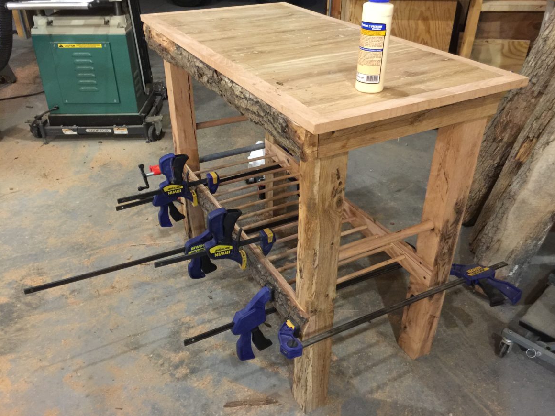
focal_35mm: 30
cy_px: 207
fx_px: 481
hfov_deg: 60.0
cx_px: 286
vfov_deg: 46.8
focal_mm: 4.15
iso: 100
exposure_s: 1/4
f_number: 2.2
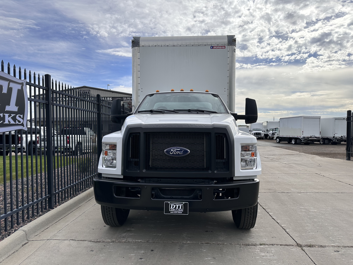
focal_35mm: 24
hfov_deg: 71.6
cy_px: 132
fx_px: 245
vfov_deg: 56.8
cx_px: 176
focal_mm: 6.86
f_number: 1.78
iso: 80
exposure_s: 1/5525
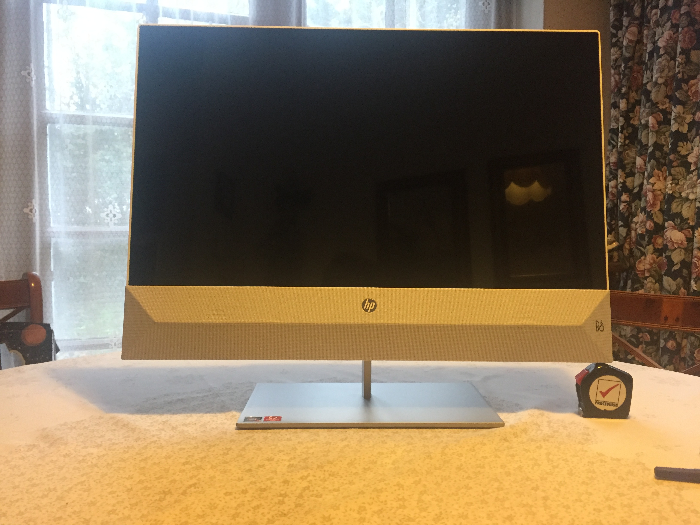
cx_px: 350
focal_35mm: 29
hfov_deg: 61.7
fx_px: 586
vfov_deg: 48.2
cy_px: 262
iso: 250
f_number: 2.2
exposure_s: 1/17
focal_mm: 4.15
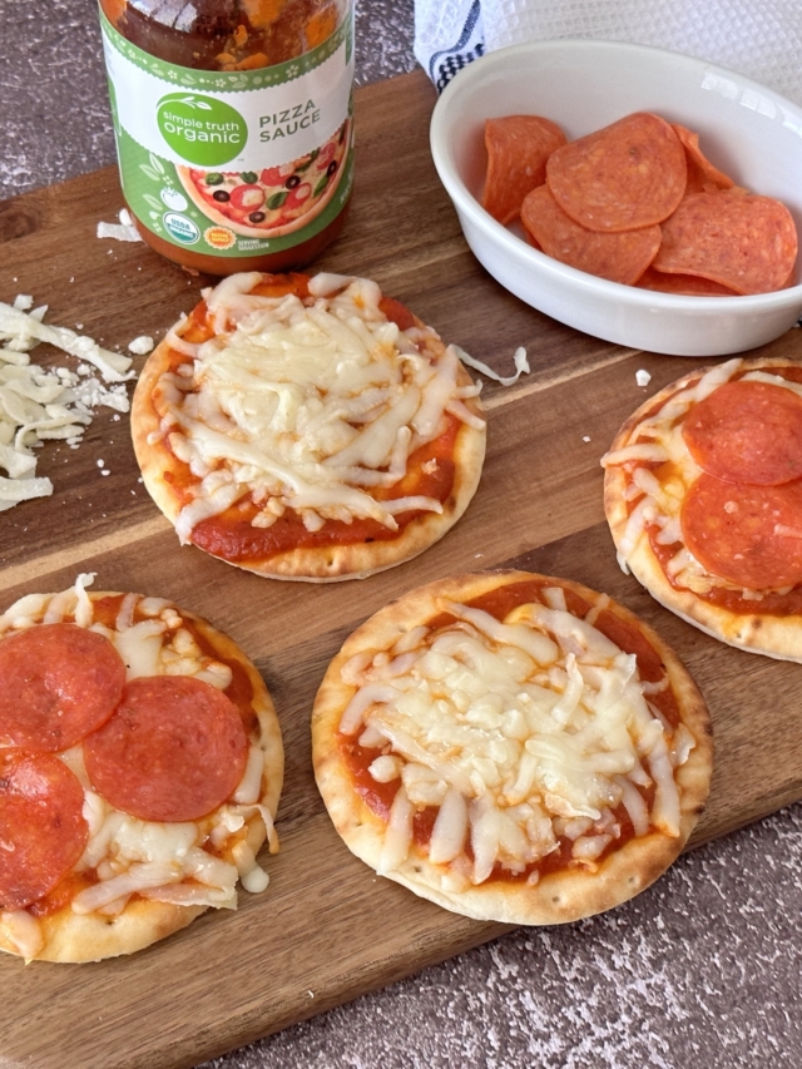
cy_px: 534
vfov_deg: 39.7
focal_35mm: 48
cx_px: 401
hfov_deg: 30.3
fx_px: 1482
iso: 250
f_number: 1.78
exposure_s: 1/60
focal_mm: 6.86
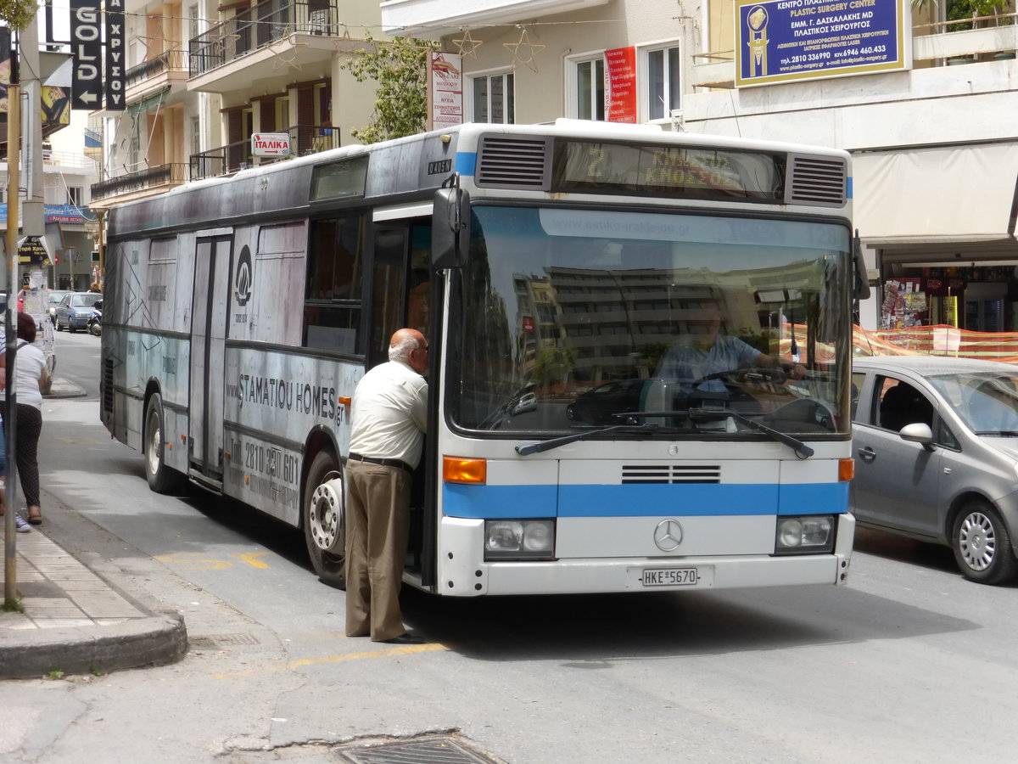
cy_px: 382
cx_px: 509
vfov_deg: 23.7
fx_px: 1823
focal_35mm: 62
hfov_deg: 31.2
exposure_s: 1/500
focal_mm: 11
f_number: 4.8
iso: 160
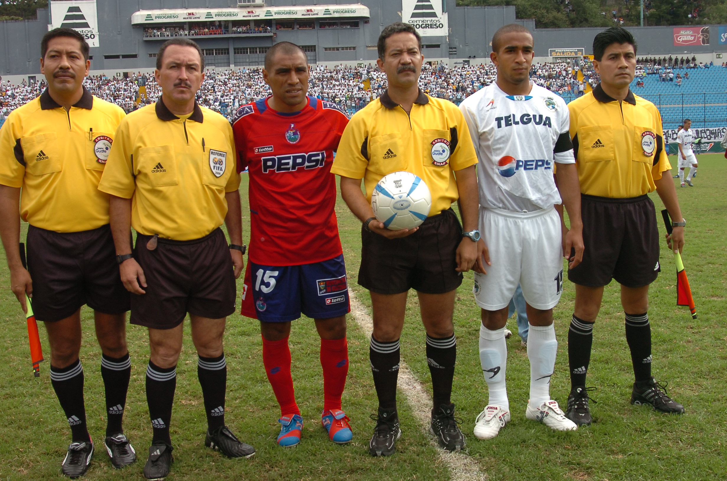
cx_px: 364
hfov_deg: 53.2
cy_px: 240
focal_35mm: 36
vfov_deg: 36.7
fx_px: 725
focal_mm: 24
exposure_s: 1/250
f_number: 8
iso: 400
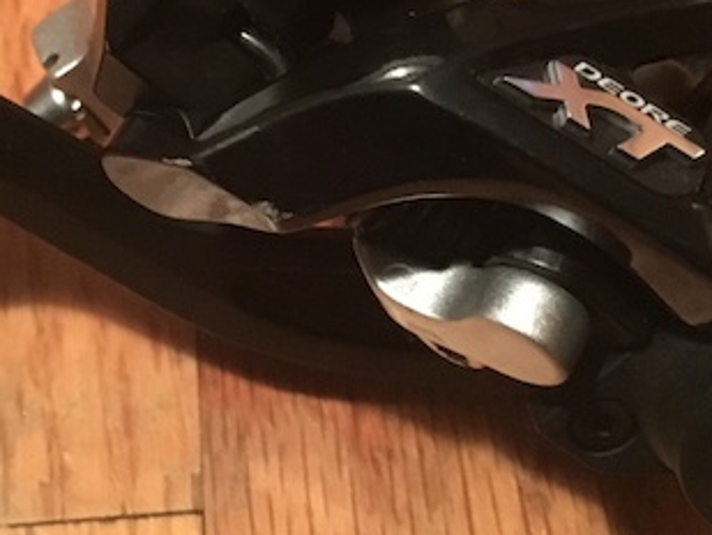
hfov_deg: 25.9
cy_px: 74
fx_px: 1543
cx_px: 290
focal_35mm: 75
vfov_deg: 19.4
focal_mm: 4.15
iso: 1000
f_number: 2.2
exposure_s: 1/15
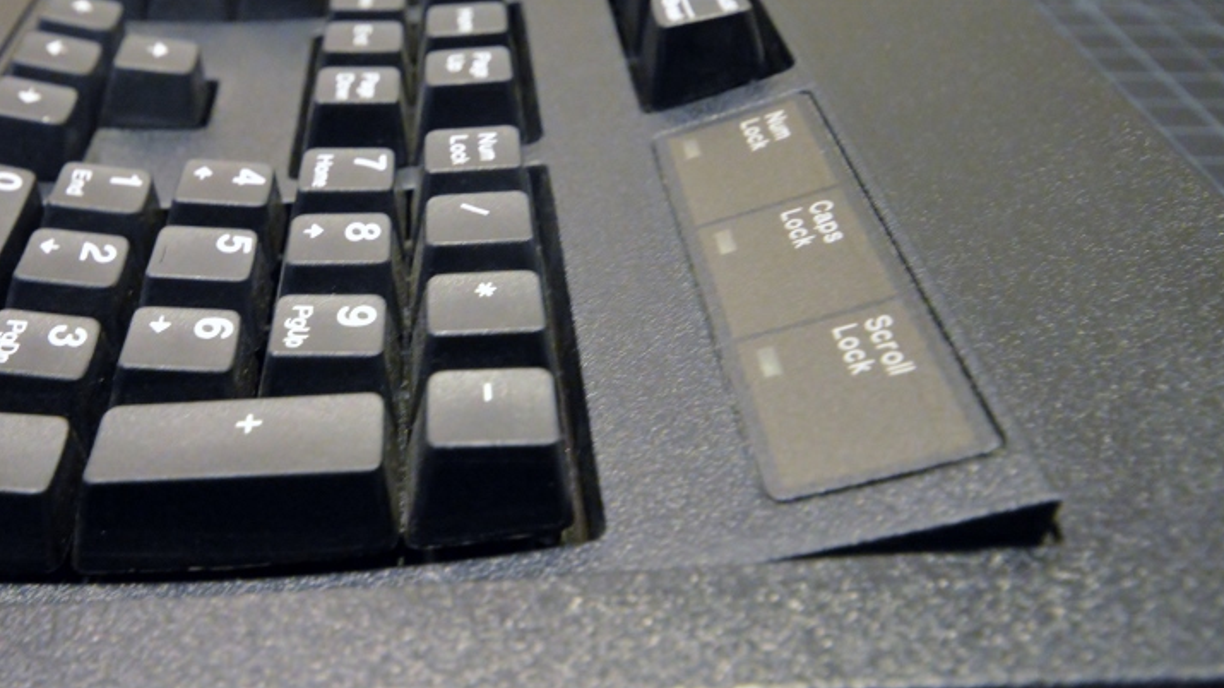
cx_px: 370
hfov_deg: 53.7
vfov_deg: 32.8
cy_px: 359
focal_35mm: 36
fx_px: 1168
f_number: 5
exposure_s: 1/15
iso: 3200
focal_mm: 16
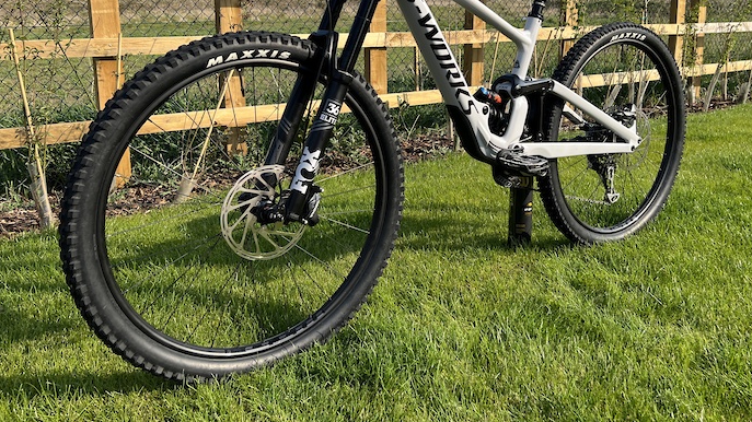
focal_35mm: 33
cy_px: 107
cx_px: 409
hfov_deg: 59.4
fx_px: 658
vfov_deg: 34.9
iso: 50
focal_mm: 5.7
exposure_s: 1/2841
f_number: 1.5
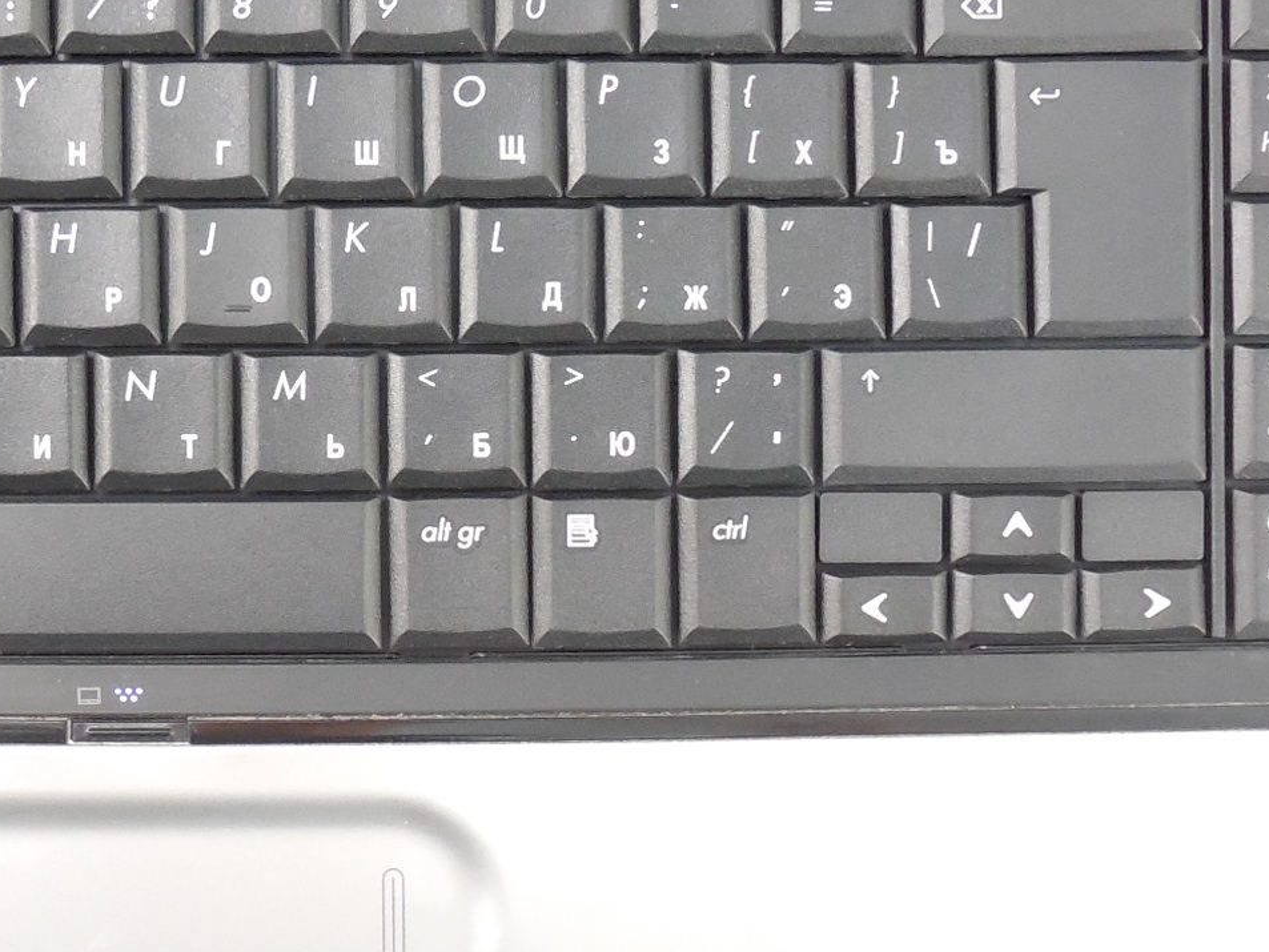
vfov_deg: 23.6
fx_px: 2273
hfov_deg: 30.8
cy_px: 406
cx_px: 372
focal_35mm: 62
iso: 400
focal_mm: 4.6
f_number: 3.5
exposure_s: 1/13
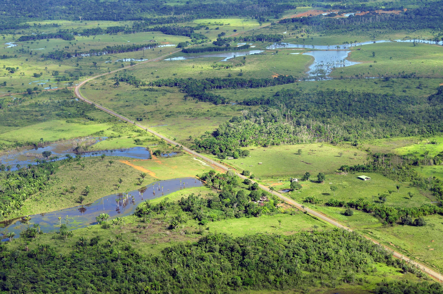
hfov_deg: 24.6
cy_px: 147
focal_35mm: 82
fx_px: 1014
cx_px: 222
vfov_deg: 16.5
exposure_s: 1/250
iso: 200
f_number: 8
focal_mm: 55
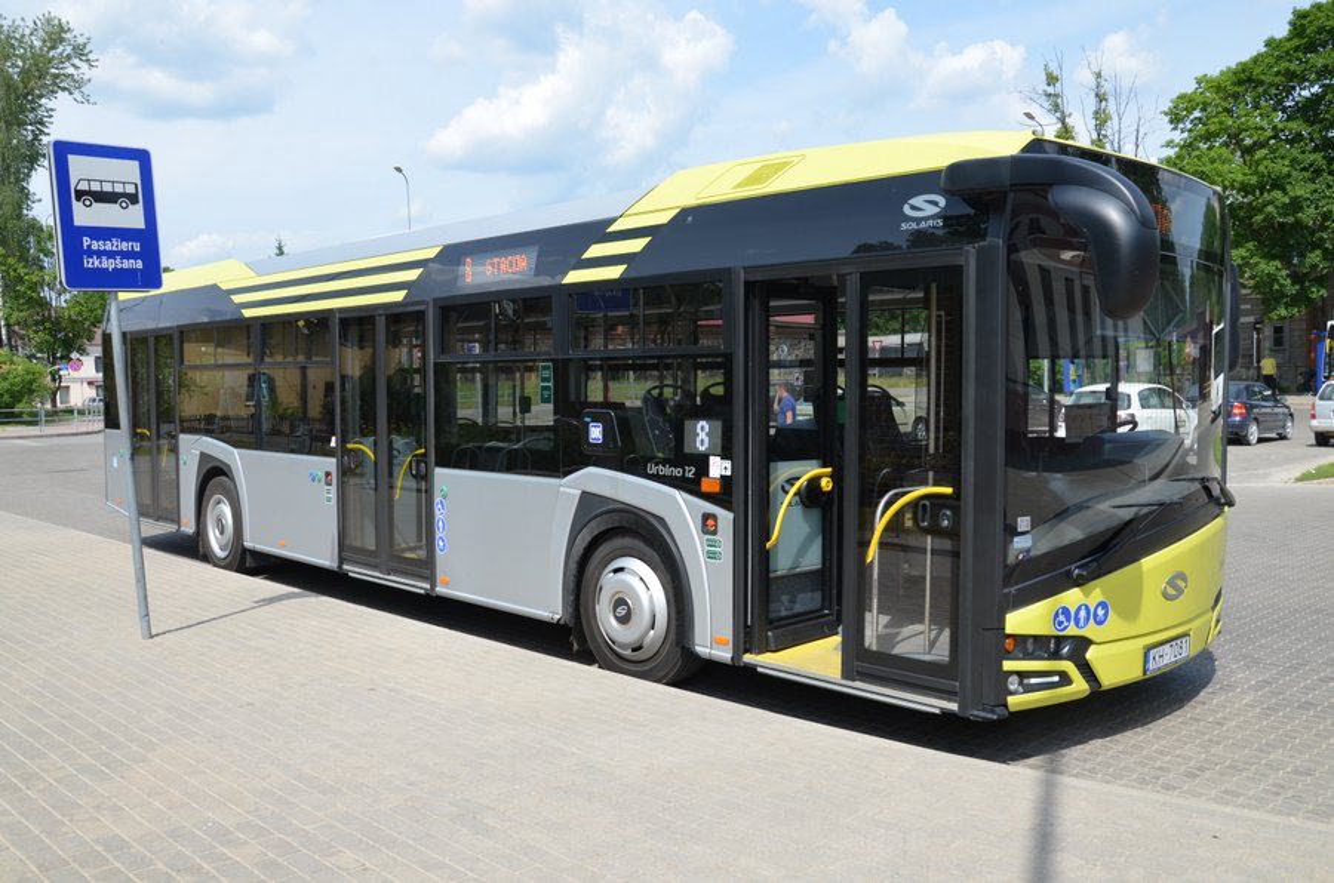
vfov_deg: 41.5
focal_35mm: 32
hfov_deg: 59.6
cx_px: 667
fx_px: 1165
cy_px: 442
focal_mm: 21
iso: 110
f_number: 8
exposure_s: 1/250
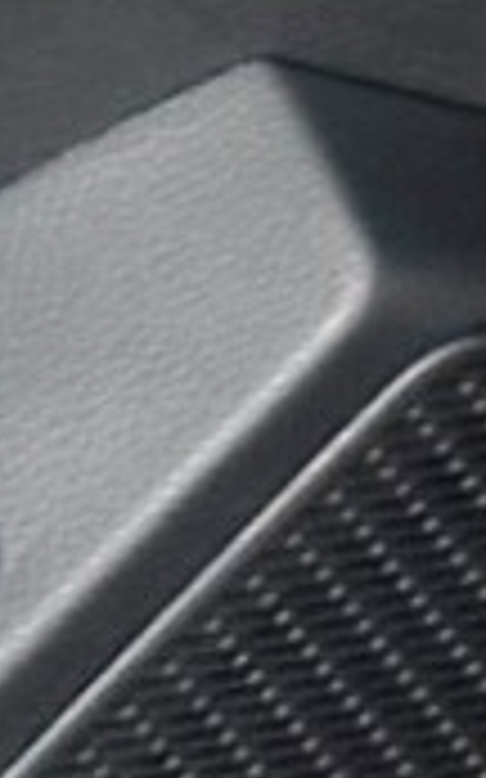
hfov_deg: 4.2
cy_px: -490
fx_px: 6405
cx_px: -1044
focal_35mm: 302
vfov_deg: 6.8
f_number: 1.78
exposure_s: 1/30
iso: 500
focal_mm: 6.86
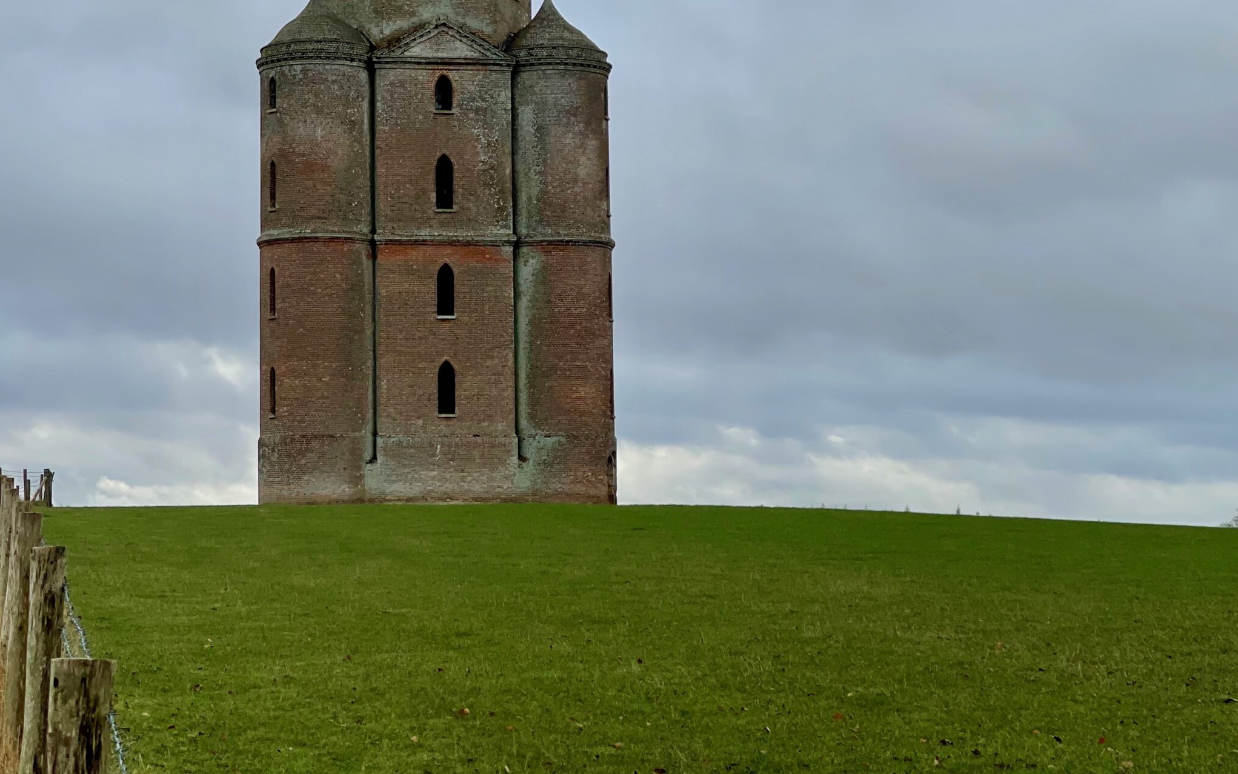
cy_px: 211
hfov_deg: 24.3
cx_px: 487
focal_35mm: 85
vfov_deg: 15.3
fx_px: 2868
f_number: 2.2
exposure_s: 1/475
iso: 20
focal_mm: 7.5
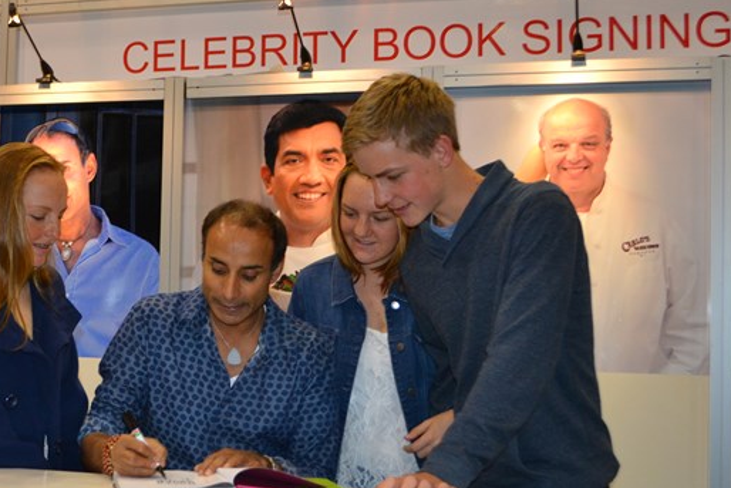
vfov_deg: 24.2
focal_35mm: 56
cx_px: 215
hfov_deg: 35.1
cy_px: 257
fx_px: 1137
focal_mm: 24
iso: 900
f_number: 4
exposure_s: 1/60
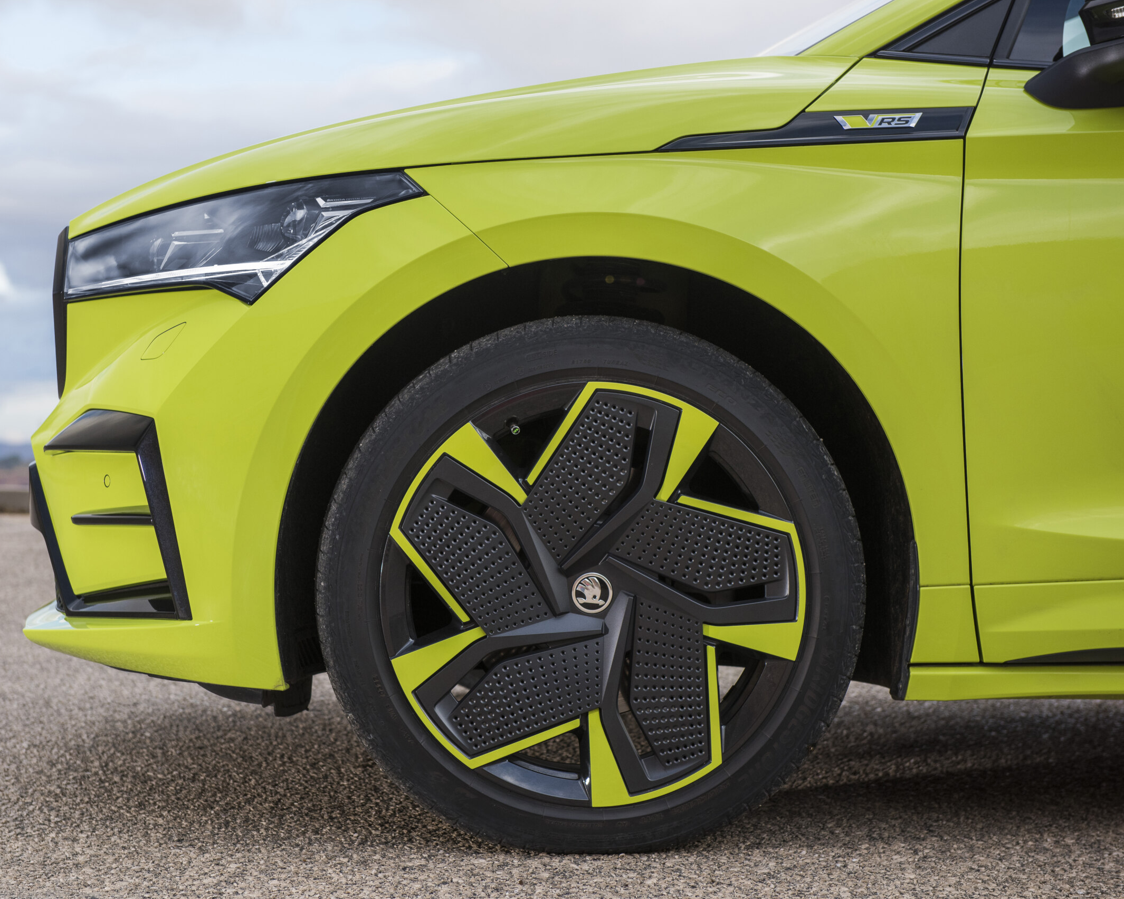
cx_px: 499
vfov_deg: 19.4
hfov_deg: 24.1
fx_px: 2628
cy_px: 450
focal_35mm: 79
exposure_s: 1/125
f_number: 5
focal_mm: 70
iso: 400
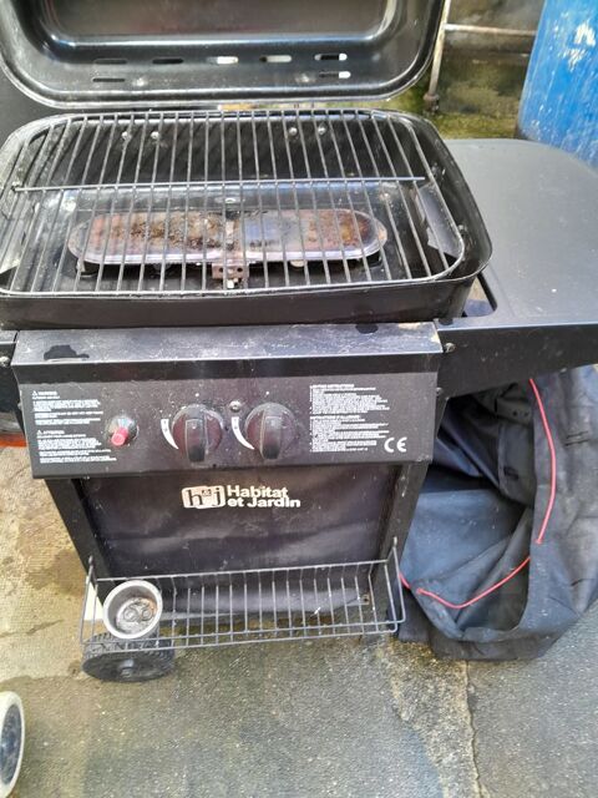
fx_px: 599
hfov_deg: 53.1
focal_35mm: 26
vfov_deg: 67.3
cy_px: 399
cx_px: 299
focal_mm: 3.98
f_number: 1.8
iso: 125
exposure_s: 1/50
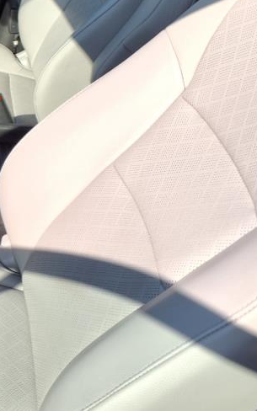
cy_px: 166
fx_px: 672
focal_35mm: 60
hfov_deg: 18.6
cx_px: -151
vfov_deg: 33.9
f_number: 1.9
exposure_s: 1/714
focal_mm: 3.58
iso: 40
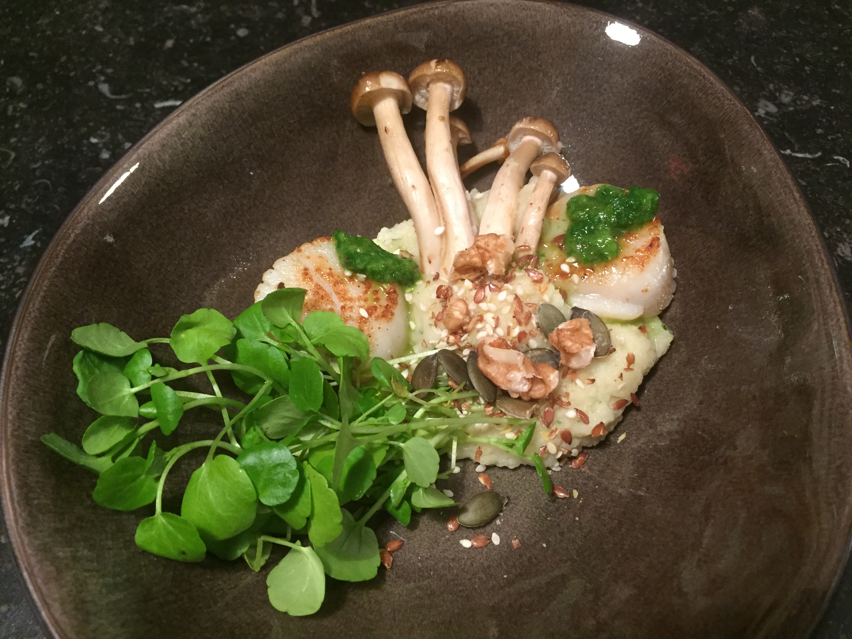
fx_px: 714
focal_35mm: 29
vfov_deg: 48.2
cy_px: 320
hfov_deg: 61.7
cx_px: 426
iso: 250
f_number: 2.2
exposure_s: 1/33
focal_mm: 4.15
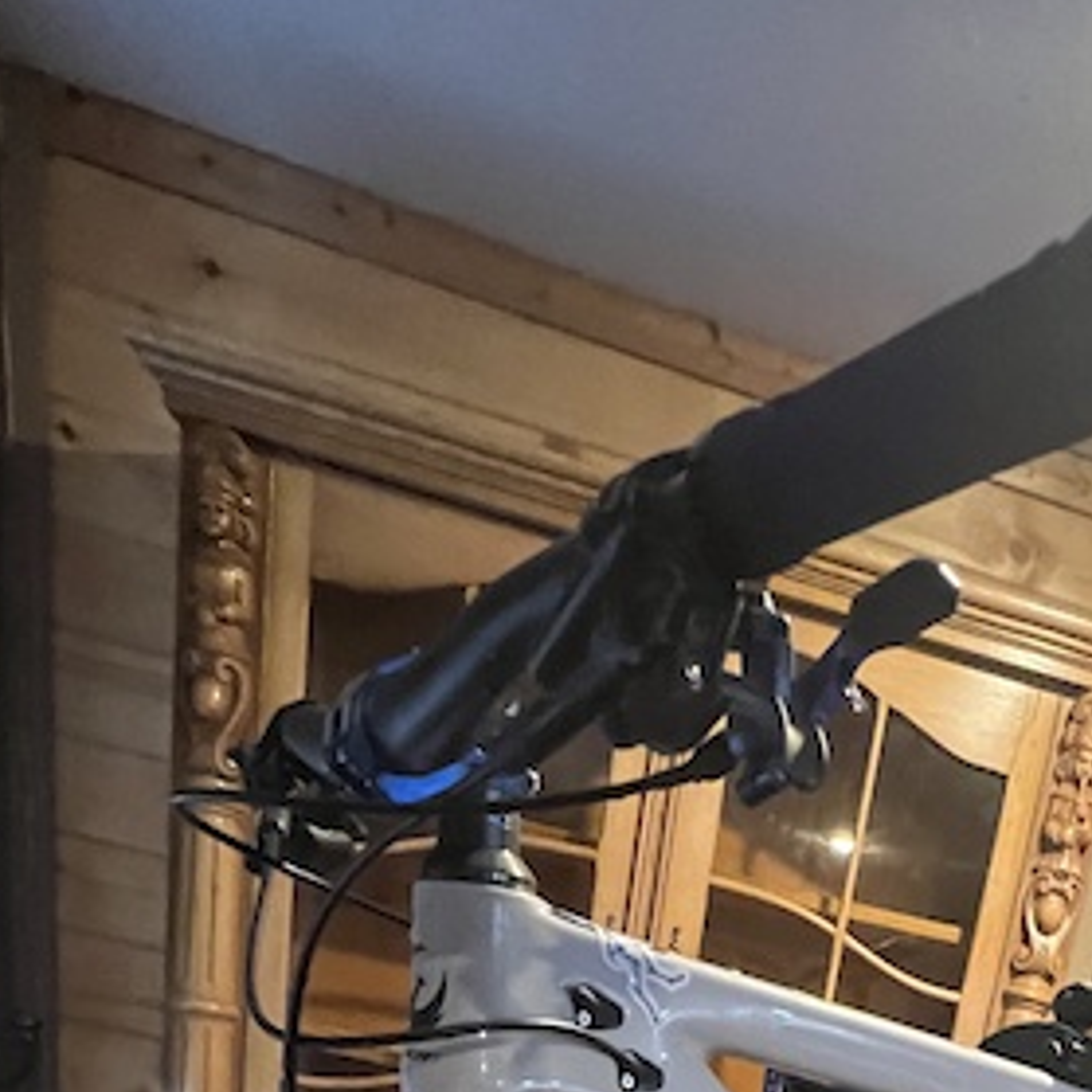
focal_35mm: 33
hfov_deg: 47.2
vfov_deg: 32.4
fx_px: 1178
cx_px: 865
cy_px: 1515
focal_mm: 1.57
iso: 1000
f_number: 1.8
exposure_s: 1/40
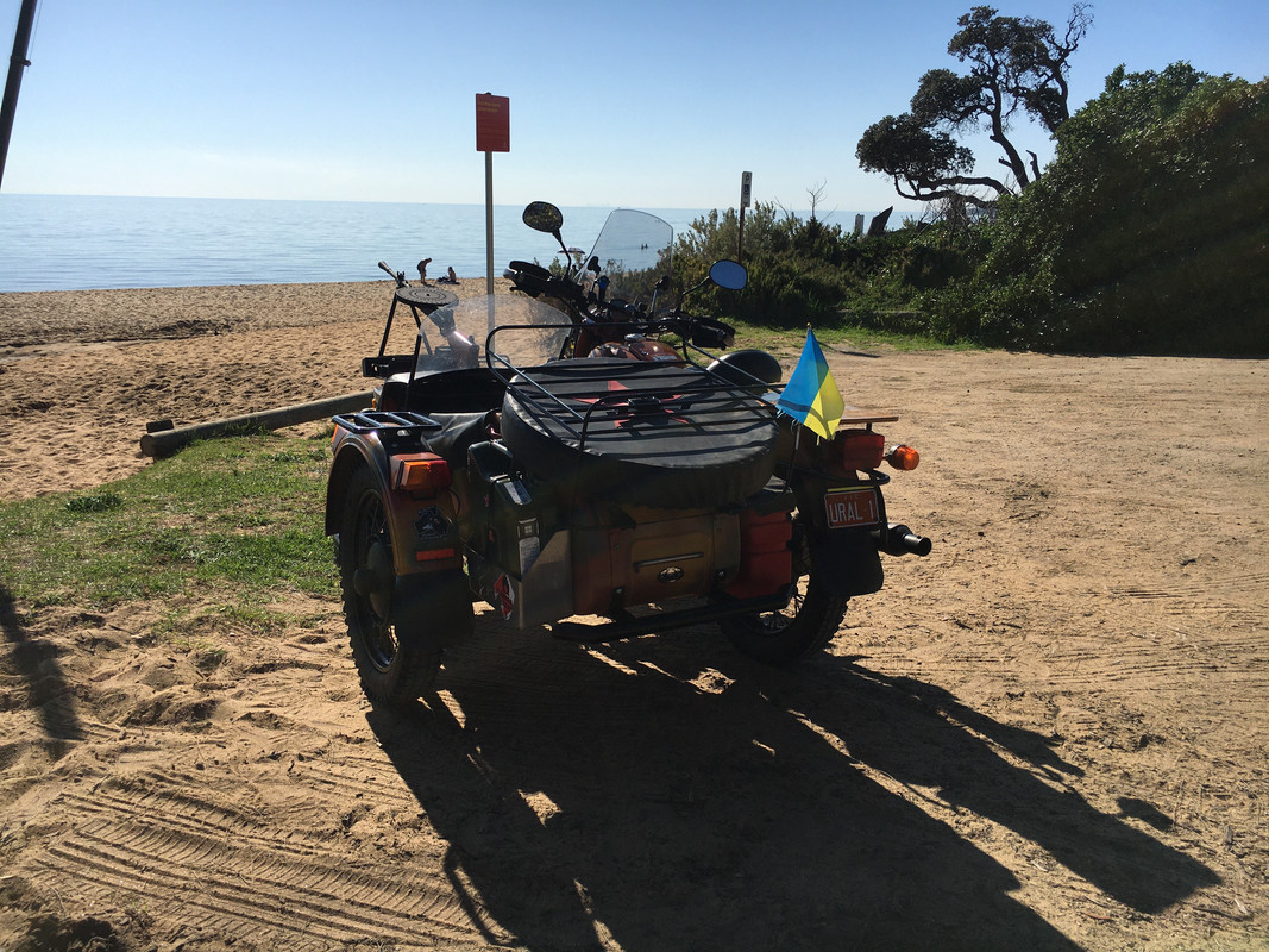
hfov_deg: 61.7
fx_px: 1063
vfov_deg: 48.2
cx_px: 634
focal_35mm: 29
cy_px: 476
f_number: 2.2
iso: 25
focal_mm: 4.15
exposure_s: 1/3846
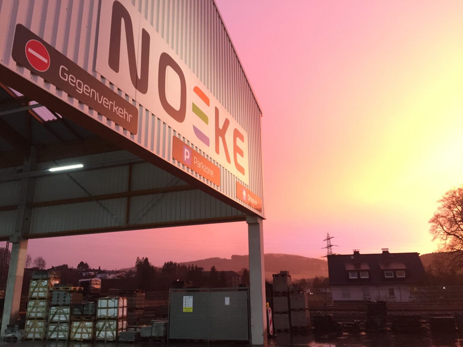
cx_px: 232
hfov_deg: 61.7
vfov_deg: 48.2
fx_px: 388
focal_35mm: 29
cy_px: 174
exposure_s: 1/33
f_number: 2.2
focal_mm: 4.15
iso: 160
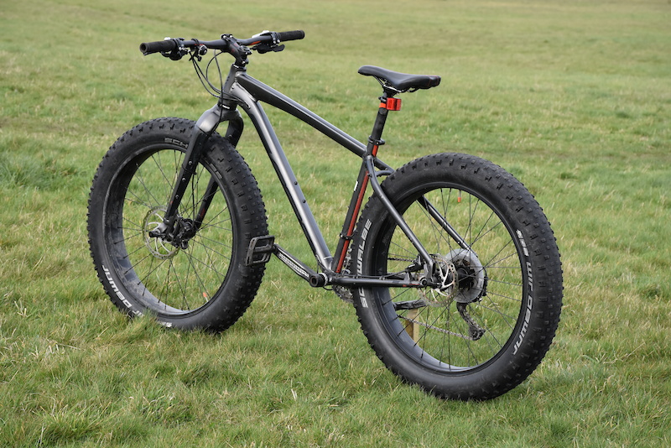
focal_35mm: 112
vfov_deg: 12.2
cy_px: 224
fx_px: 2098
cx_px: 336
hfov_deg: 18.2
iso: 800
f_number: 8
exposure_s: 1/400
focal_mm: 75
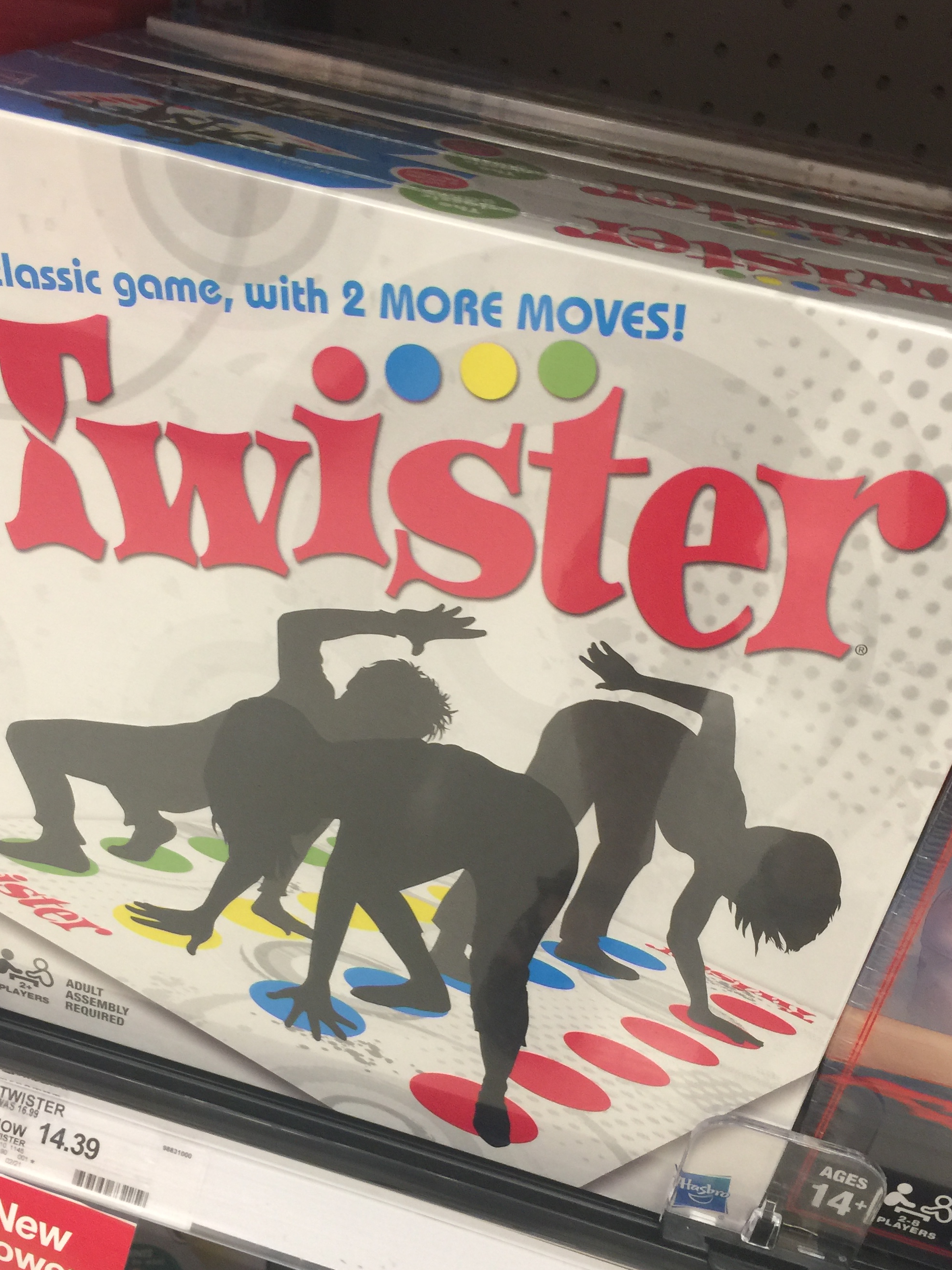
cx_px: 440
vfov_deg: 51.2
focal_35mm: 36
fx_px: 1320
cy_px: 716
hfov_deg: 39.6
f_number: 2.2
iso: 50
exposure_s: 1/15
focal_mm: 4.15
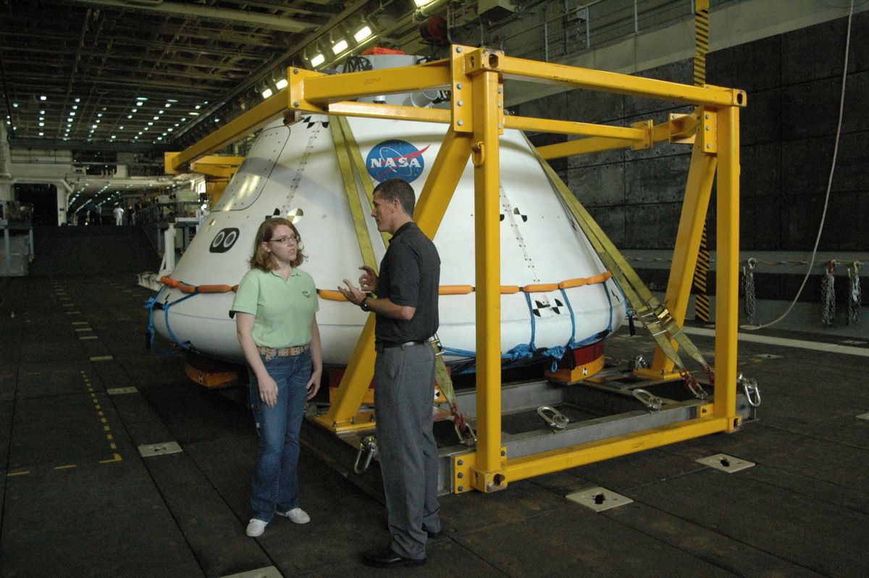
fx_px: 724
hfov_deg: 62.0
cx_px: 434
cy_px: 289
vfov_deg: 43.5
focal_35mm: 30
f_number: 5.6
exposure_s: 1/125
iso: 1600
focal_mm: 20
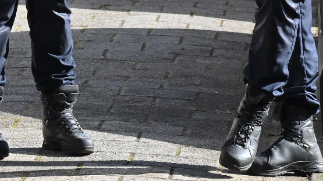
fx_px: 3725
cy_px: -126
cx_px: 132
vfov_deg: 2.8
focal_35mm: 435
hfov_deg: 5.0
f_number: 11
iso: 400
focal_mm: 120
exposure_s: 1/250
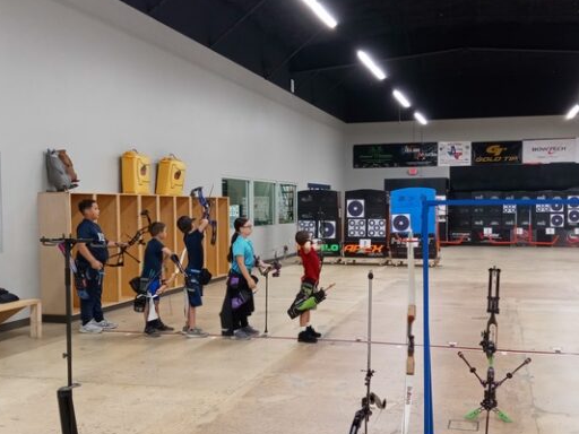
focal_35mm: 42
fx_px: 703
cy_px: 242
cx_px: 318
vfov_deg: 34.3
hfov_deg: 44.7
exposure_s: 1/30
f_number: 1.8
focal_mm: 3.61
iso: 150
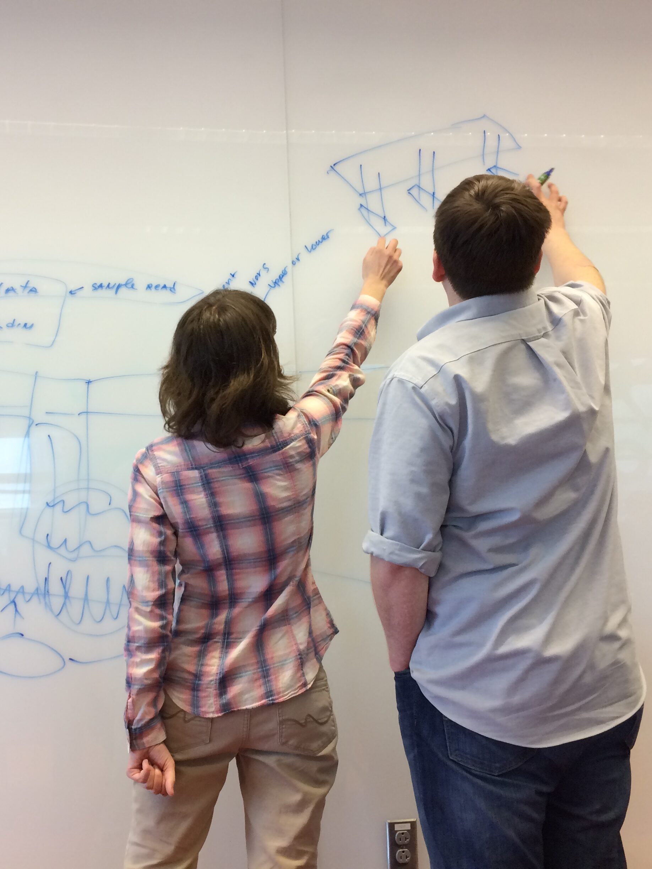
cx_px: 326
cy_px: 434
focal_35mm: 29
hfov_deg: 48.2
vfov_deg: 61.7
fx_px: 728
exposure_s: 1/30
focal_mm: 4.15
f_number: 2.2
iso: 64
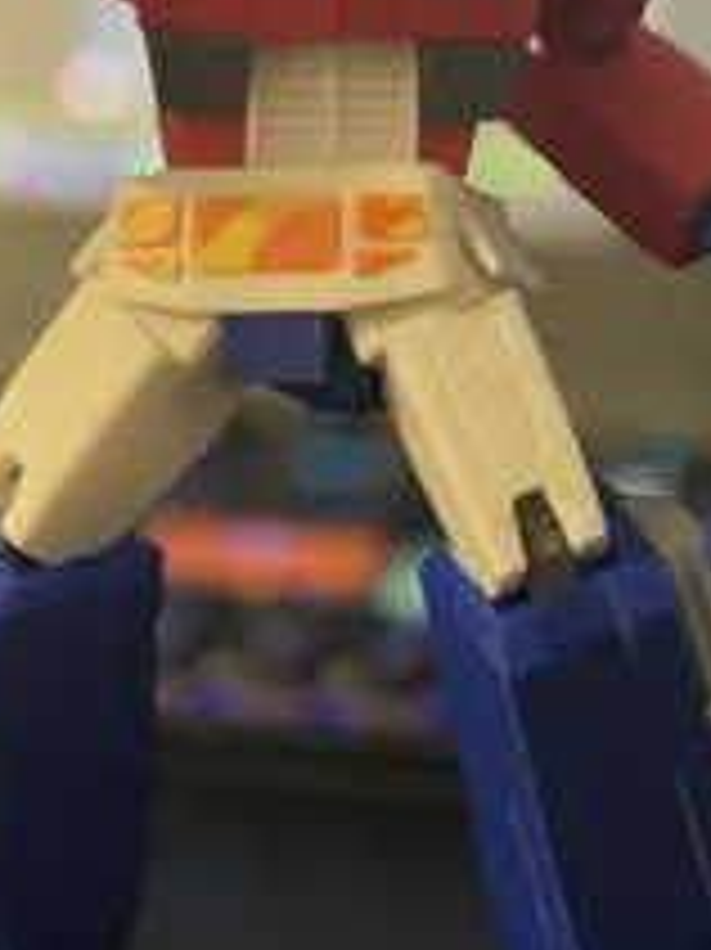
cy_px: 439
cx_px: 63
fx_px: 5346
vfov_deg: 10.1
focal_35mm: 195
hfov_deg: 7.6
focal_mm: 9
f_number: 2.8
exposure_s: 1/20
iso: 400
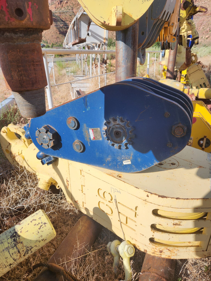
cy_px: 140
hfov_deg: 58.9
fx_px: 187
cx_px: 106
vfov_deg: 73.9
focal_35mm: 23
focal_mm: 5.4
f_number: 1.8
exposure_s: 1/1824
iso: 20
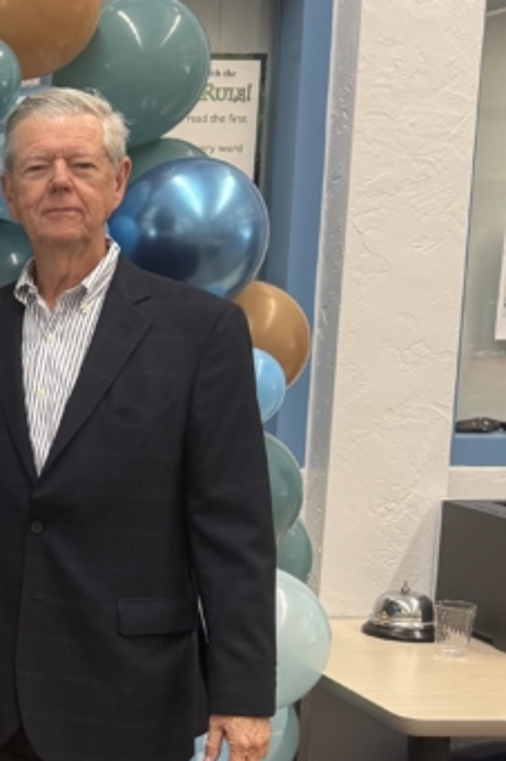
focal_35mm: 75
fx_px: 1583
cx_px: -412
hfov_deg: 15.5
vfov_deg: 26.9
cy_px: 480
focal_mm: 6.76
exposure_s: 1/60
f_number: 1.78
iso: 160
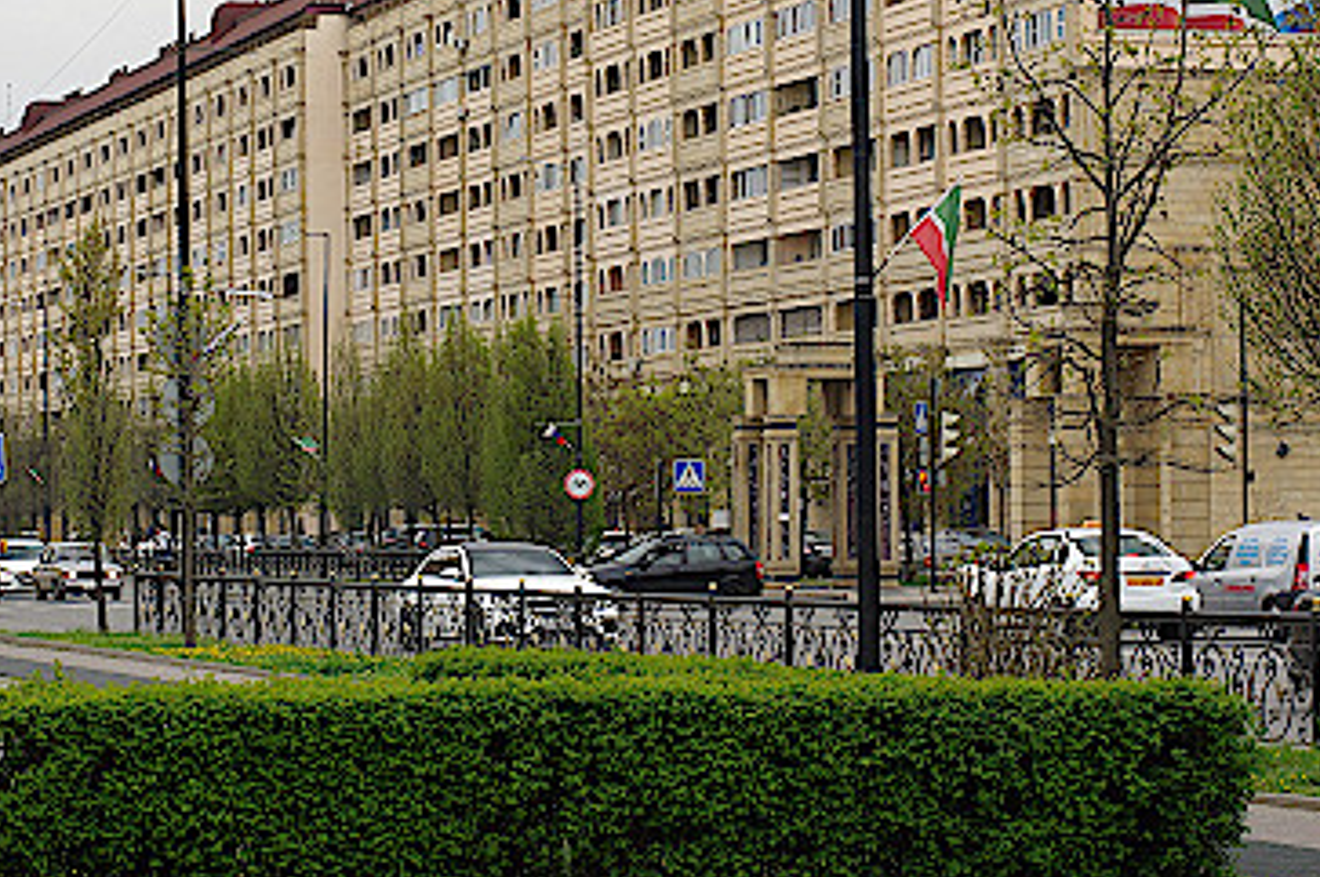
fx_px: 4541
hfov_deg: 16.5
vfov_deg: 11.0
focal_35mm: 124
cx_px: 415
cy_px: 195
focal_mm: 50
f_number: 11
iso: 200
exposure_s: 1/160
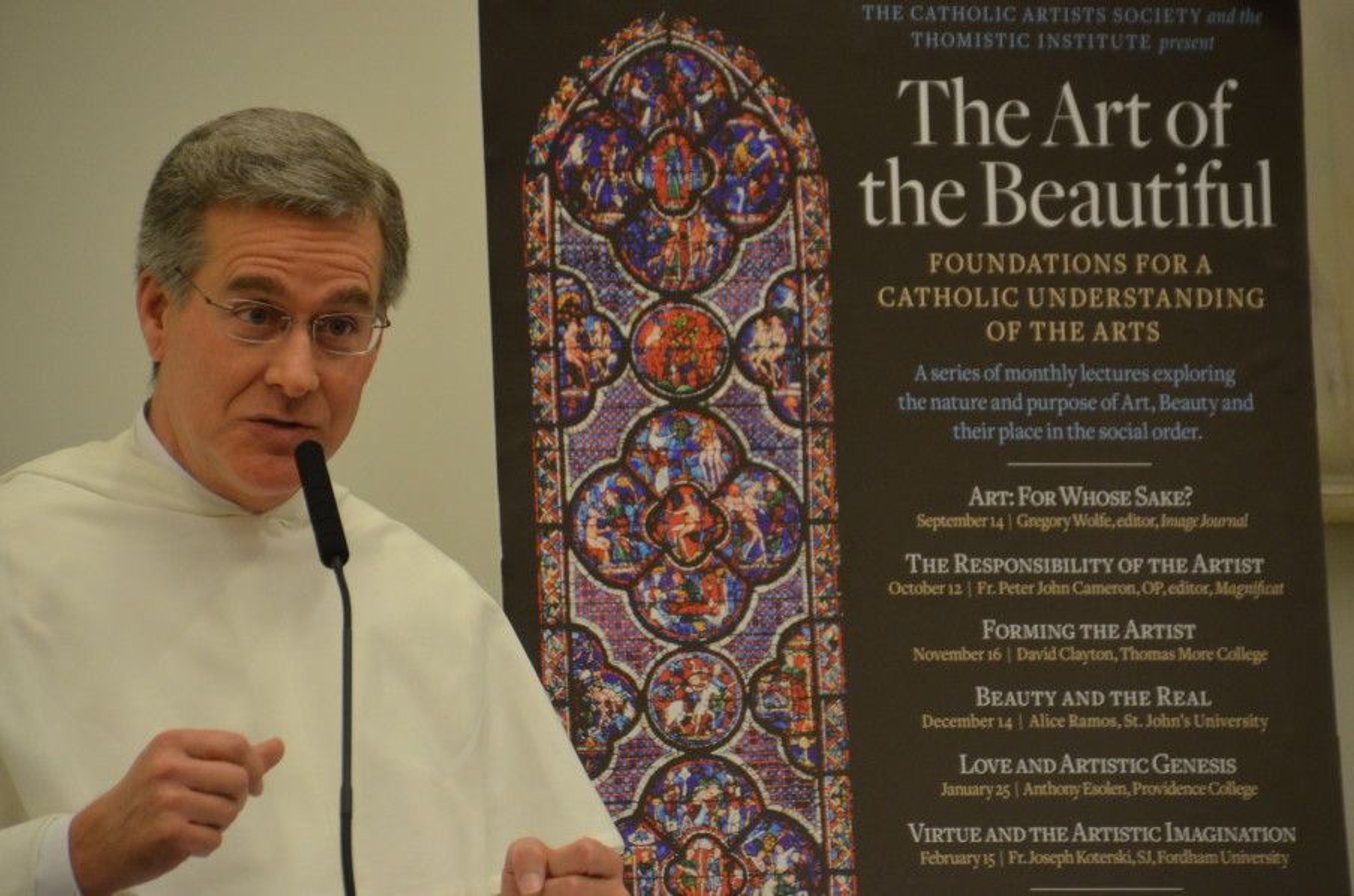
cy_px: 448
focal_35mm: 300
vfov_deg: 4.6
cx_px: 677
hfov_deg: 6.9
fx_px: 11256
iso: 1800
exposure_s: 1/125
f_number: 6.3
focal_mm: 200
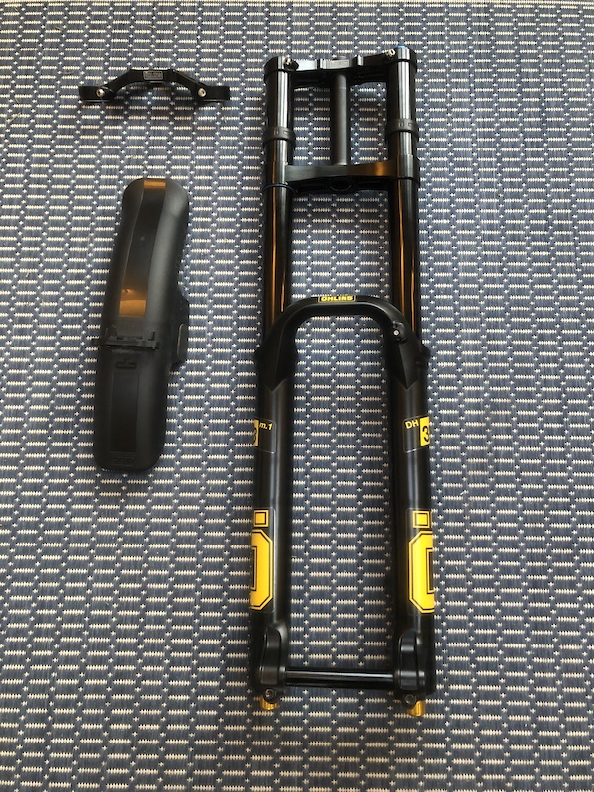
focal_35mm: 28
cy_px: 396
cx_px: 297
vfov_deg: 63.4
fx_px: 641
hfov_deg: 49.7
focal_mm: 4
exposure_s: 1/12
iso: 100
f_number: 1.8
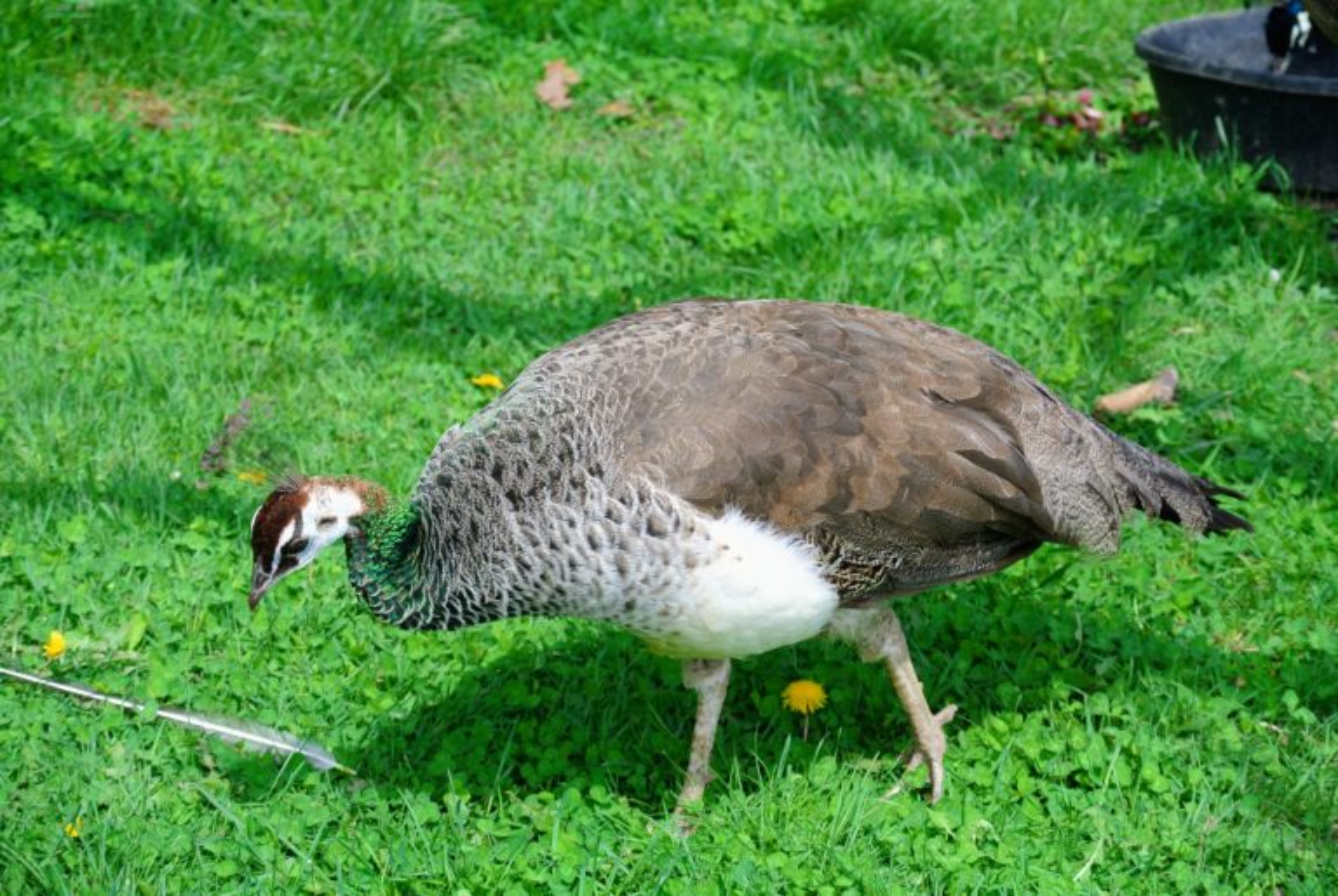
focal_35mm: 111
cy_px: 448
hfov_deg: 18.4
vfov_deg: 12.4
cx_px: 669
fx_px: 4130
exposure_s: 1/400
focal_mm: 41.2
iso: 100
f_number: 4.5
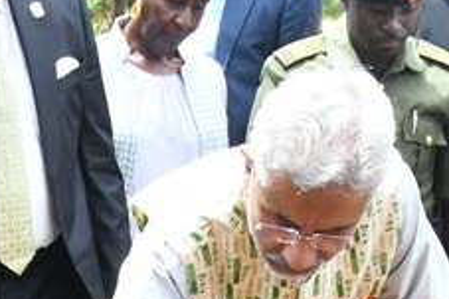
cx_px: 77
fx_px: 1483
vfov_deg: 11.1
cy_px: 448
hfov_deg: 17.1
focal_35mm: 119
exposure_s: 1/200
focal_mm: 18
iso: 1600
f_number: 11
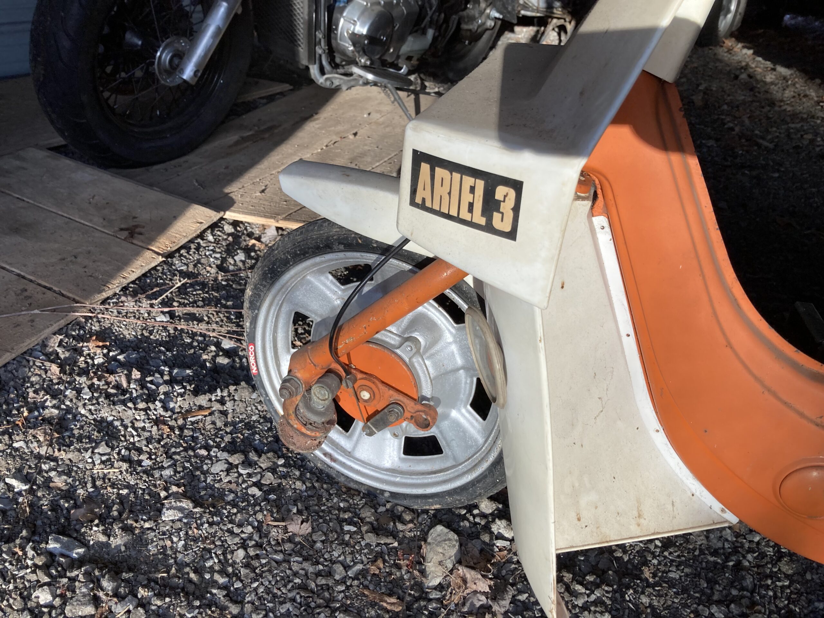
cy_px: 309
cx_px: 412
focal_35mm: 28
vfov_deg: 49.7
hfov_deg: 63.4
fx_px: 667
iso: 32
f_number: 1.8
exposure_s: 1/121
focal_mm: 3.99
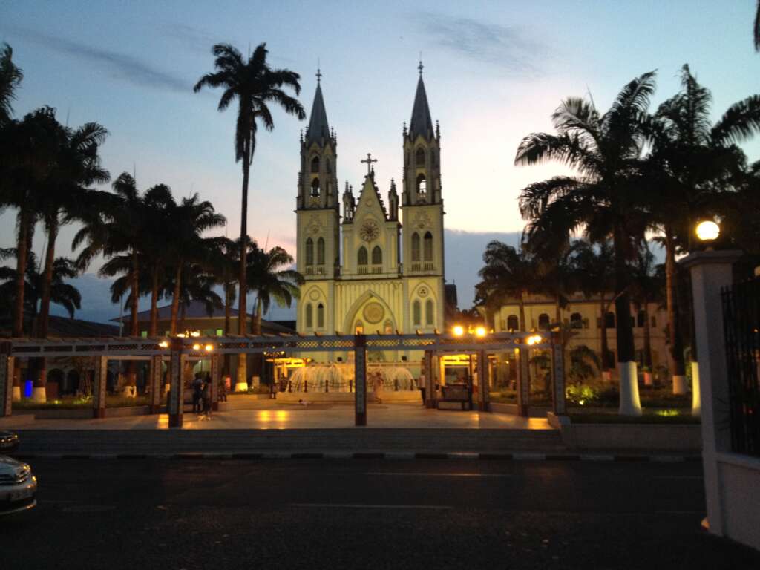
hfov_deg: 52.6
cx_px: 380
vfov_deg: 40.7
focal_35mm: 35
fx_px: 768
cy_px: 285
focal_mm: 4.28
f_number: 2.4
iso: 160
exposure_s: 1/20
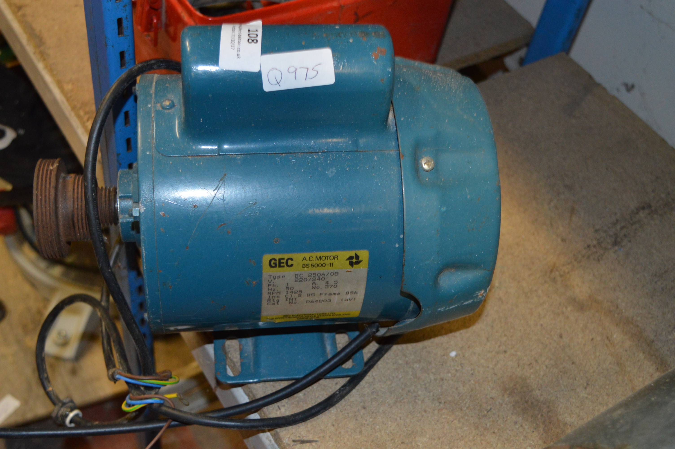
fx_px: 843
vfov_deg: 29.8
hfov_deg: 43.6
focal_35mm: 45
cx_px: 338
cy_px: 224
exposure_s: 1/60
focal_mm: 30
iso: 1600
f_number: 4.2
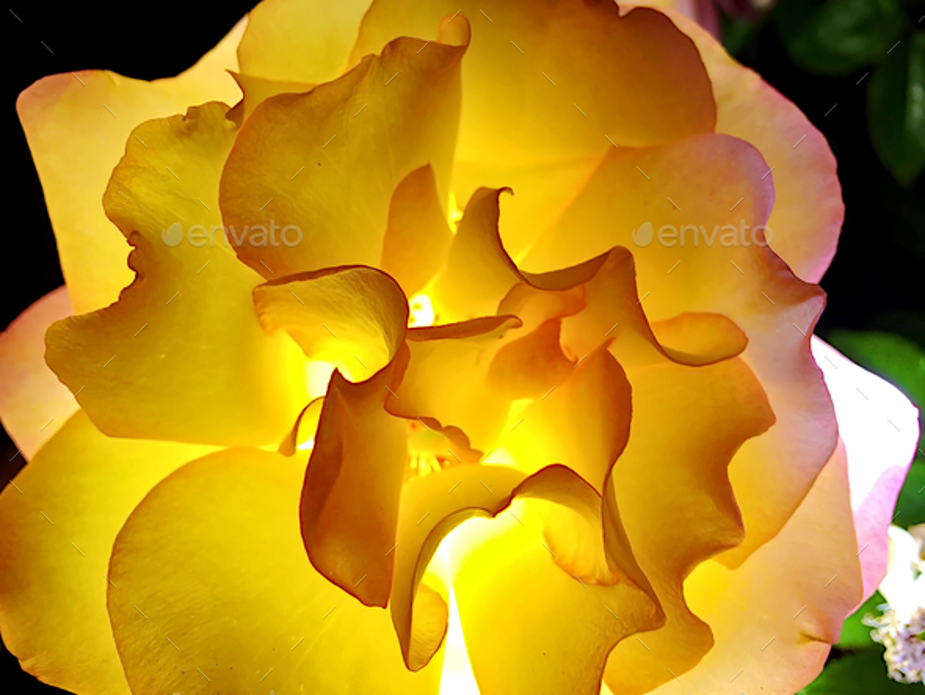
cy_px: 348
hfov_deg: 61.6
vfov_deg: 48.3
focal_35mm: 29
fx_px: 775
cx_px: 462
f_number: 2.2
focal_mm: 4.15
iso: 32
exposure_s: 1/120
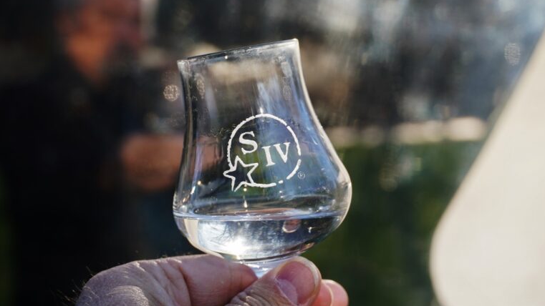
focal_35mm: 75
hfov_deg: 28.4
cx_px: 274
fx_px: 1077
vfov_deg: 16.2
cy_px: 153
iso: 100
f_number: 5
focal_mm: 47
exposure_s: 1/160
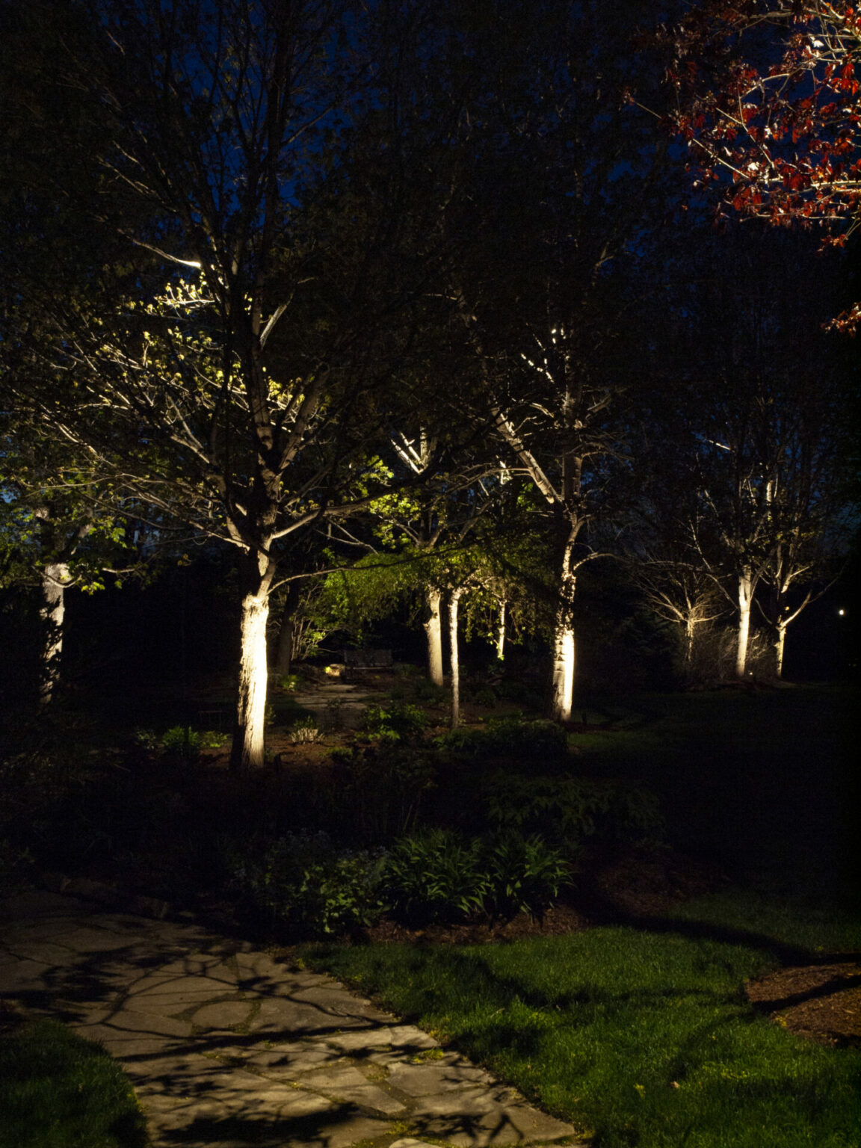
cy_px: 574
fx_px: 1327
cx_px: 430
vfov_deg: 46.8
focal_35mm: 40
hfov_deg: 36.0
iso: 800
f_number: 8
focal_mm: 20
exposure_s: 1
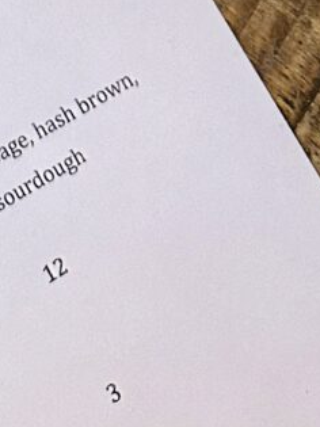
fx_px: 1505
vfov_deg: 13.4
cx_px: -302
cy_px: -483
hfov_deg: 11.1
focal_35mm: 122
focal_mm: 6.86
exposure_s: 1/50
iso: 400
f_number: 1.78
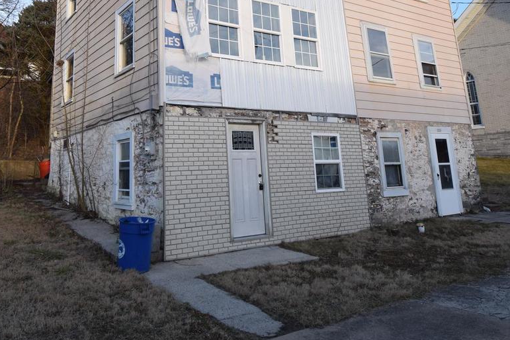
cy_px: 70
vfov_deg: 44.3
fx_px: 397
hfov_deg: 64.9
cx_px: 204
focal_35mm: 28
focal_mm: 10
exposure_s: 1/125
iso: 110
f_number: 5.6
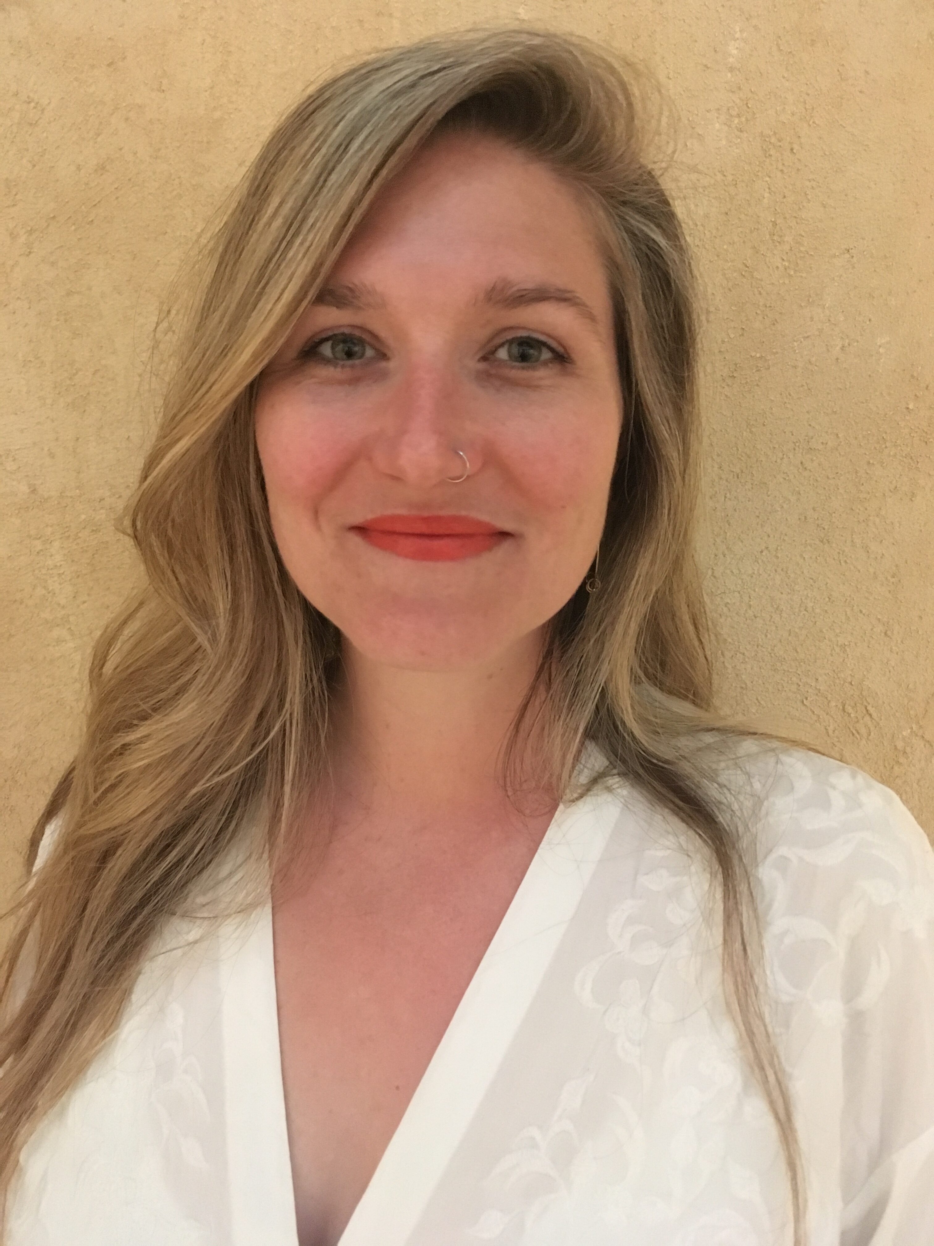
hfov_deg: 48.2
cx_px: 467
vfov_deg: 61.7
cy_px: 623
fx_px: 1043
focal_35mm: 29
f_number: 2.2
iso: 640
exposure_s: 1/17
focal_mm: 4.15
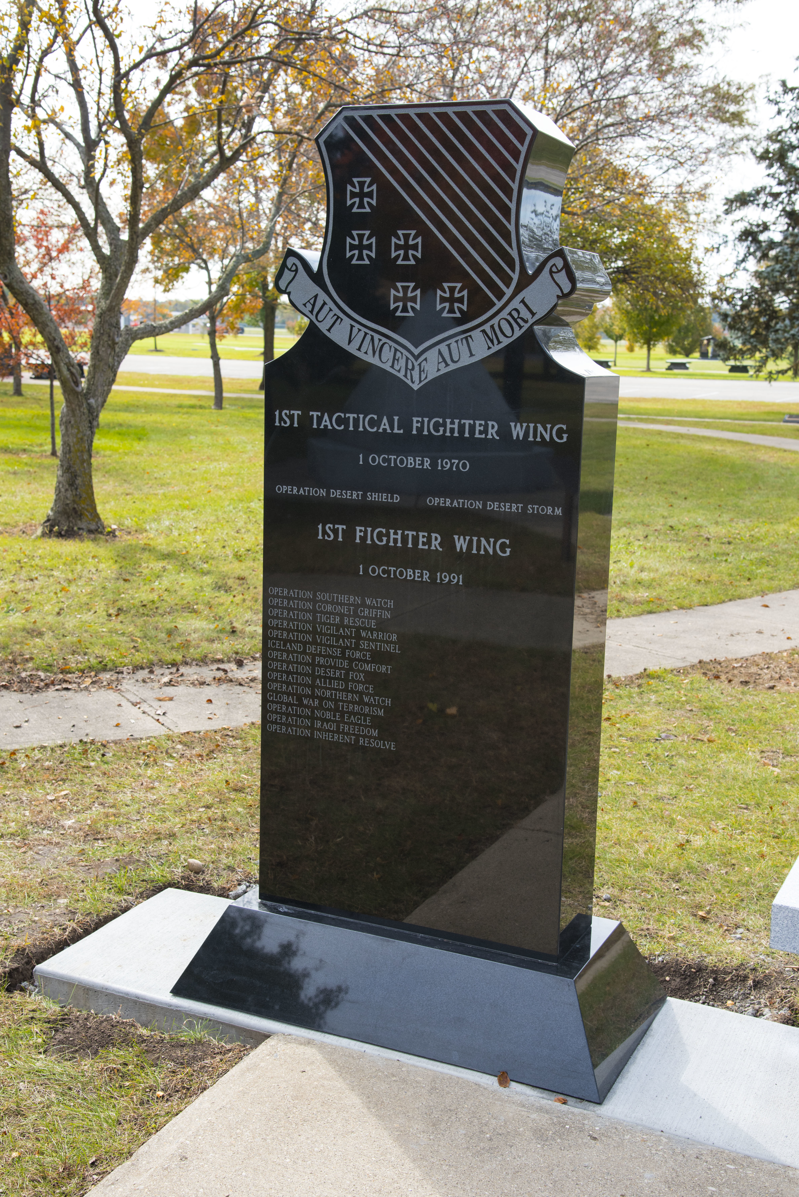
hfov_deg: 30.5
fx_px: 1463
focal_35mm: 44
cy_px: 598
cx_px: 400
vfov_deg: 44.5
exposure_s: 1/250
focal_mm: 44
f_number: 8
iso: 320
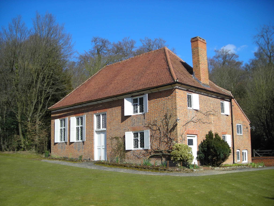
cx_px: 137
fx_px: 301
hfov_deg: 49.0
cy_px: 103
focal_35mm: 38
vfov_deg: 37.7
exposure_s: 1/187
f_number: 6.4
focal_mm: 6.3
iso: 50
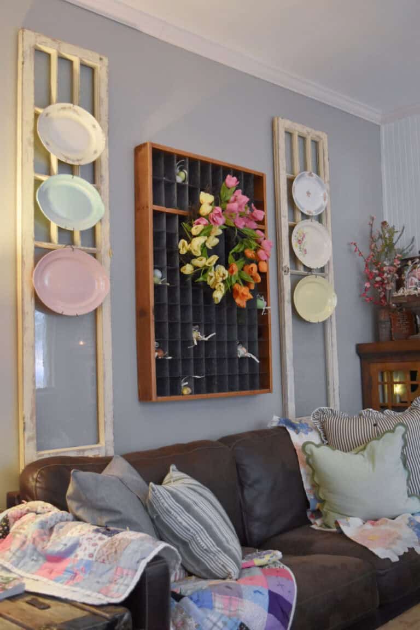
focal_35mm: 38
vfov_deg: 51.3
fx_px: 656
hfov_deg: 35.5
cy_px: 315
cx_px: 210
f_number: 4
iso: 2200
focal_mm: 25
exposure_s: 1/60
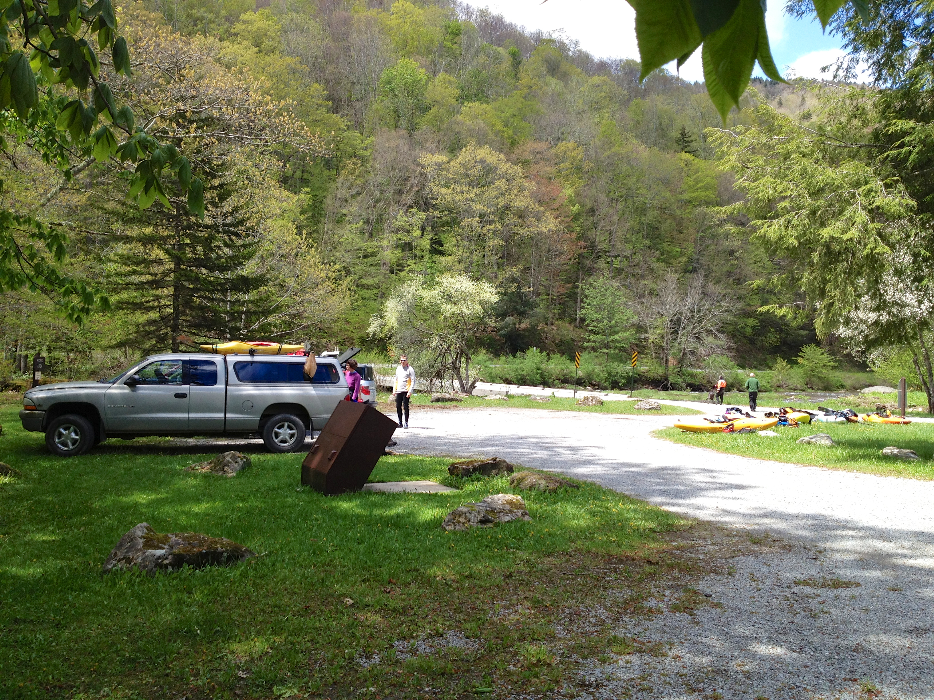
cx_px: 467
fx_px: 944
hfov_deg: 52.6
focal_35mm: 35
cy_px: 350
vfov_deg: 40.7
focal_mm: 4.28
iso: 50
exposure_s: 1/575
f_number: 2.4
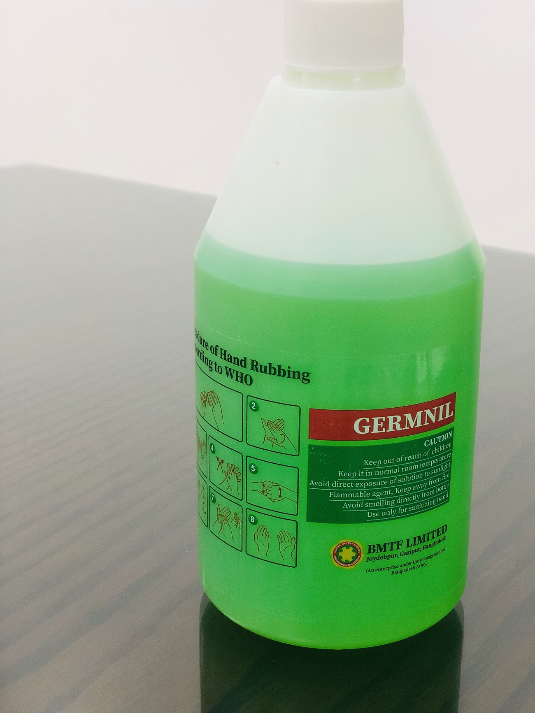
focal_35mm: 60
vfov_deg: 32.1
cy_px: 306
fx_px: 1236
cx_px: 308
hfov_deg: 24.4
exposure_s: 1/50
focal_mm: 6
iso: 40
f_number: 2.4
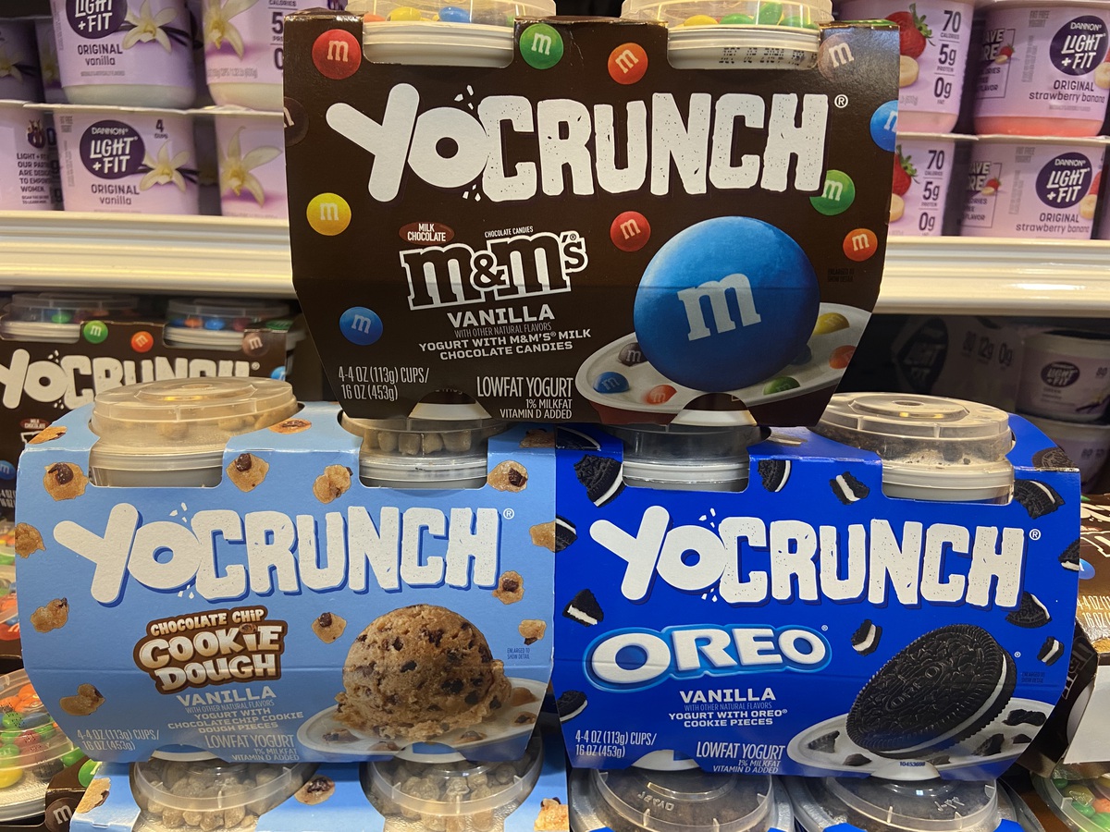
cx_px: 555
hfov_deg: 67.3
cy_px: 416
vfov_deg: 53.1
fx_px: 834
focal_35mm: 26
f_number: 1.8
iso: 80
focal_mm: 4.25
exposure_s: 1/60
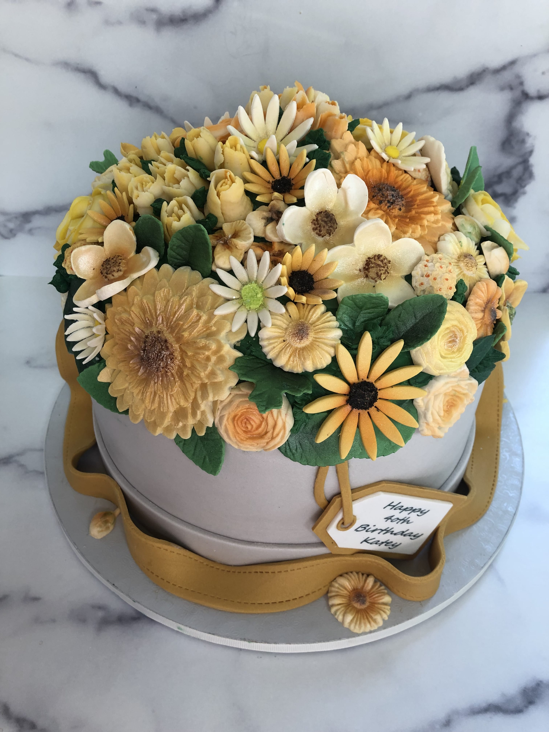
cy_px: 366
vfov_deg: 63.4
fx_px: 592
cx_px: 274
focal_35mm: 28
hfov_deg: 49.7
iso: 25
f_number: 1.8
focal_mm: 3.99
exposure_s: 1/40
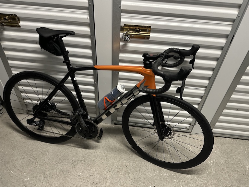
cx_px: 125
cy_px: 93
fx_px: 180
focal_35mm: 25
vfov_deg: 54.9
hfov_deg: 69.4
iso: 200
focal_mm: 6.86
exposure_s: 1/60
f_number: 1.78
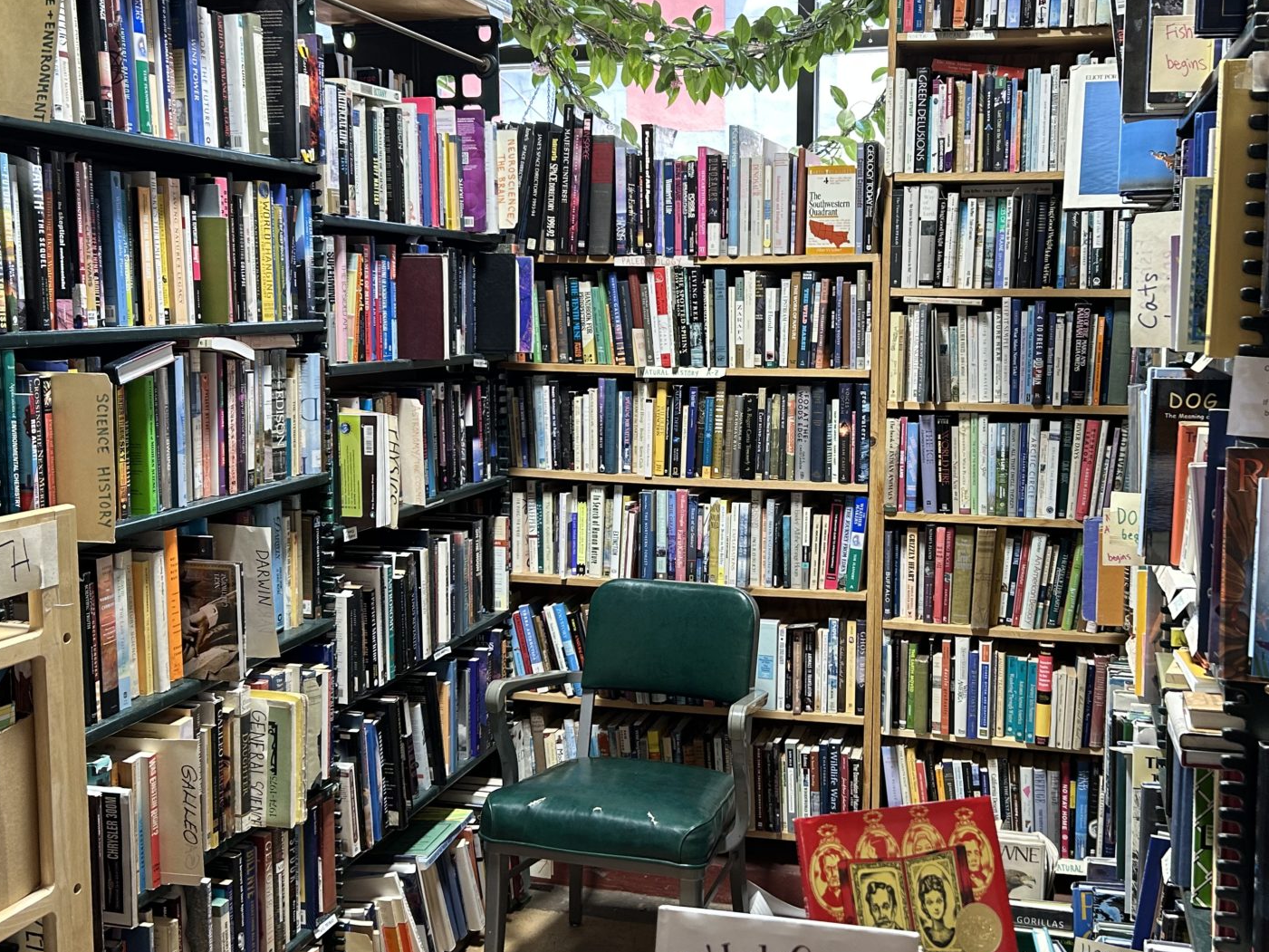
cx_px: 718
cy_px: 458
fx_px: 1393
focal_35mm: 38
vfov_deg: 37.7
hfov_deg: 48.8
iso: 125
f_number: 1.5
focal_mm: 5.7
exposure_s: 1/120
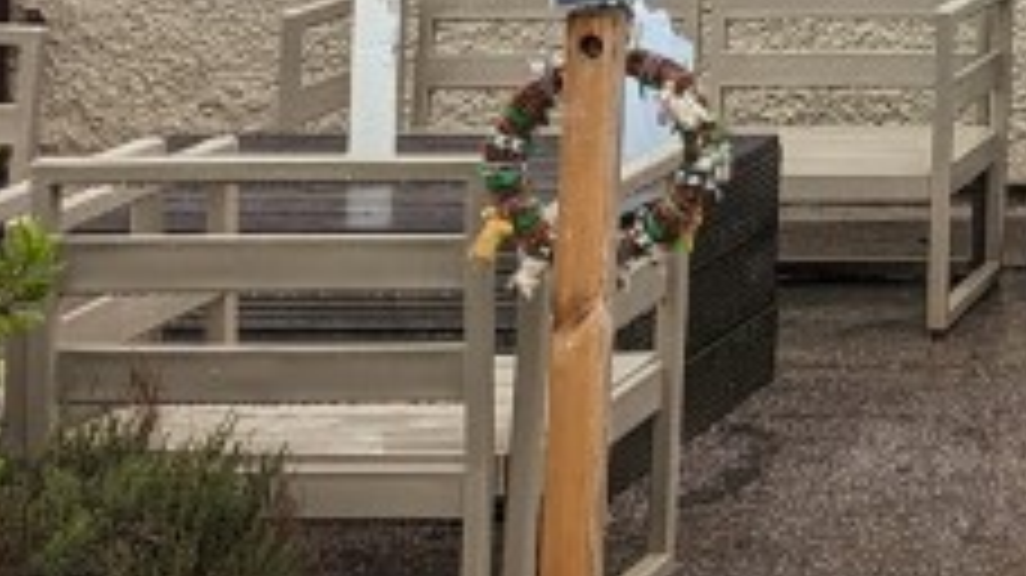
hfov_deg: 14.2
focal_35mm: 137
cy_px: -747
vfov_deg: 8.2
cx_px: 1726
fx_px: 3725
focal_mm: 6.81
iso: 47
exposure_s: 1/308
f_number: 1.85
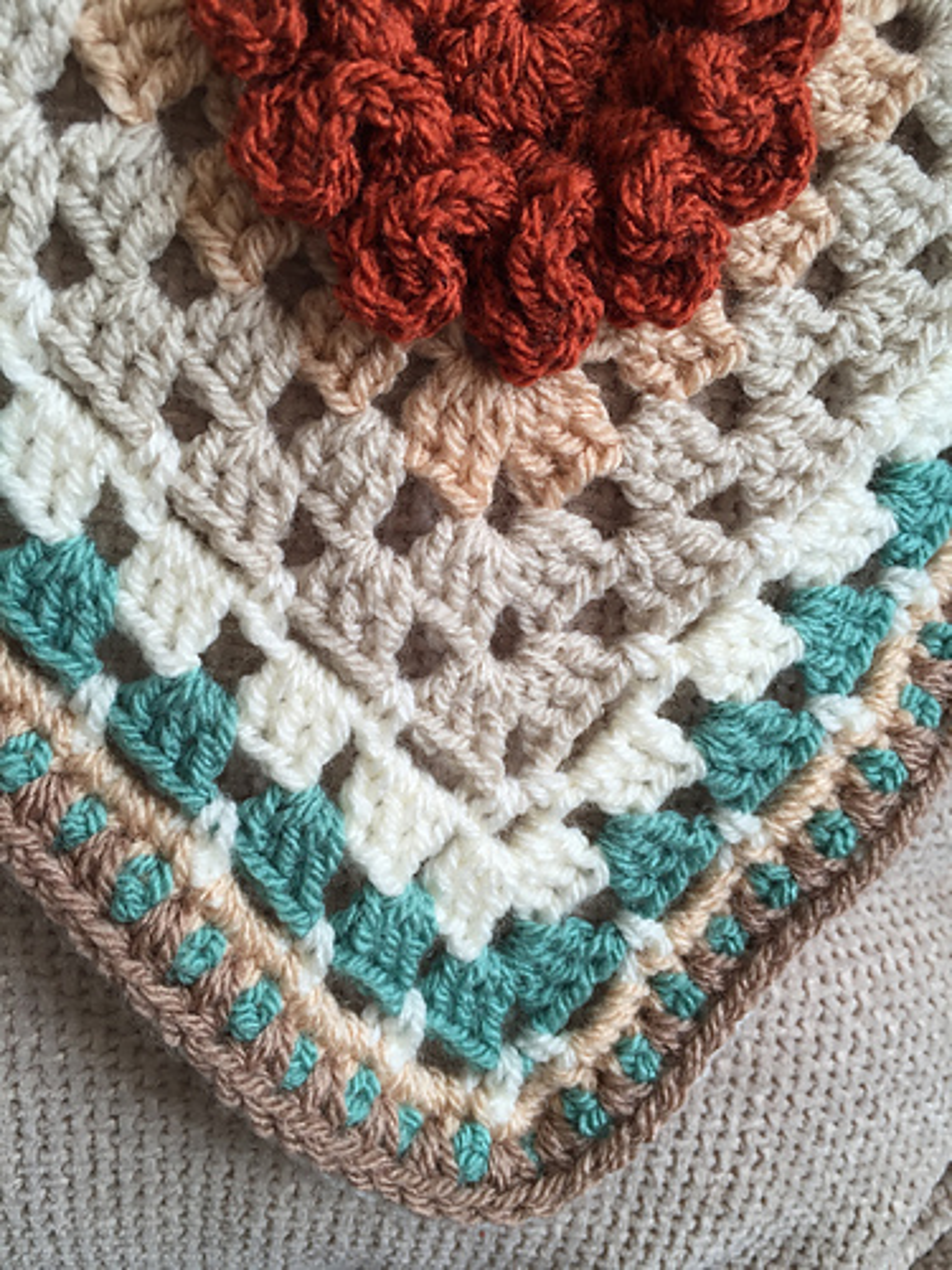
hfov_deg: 48.2
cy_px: 635
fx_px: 1063
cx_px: 476
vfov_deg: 61.7
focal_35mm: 29
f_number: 2.2
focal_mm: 4.15
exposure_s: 1/100
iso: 32
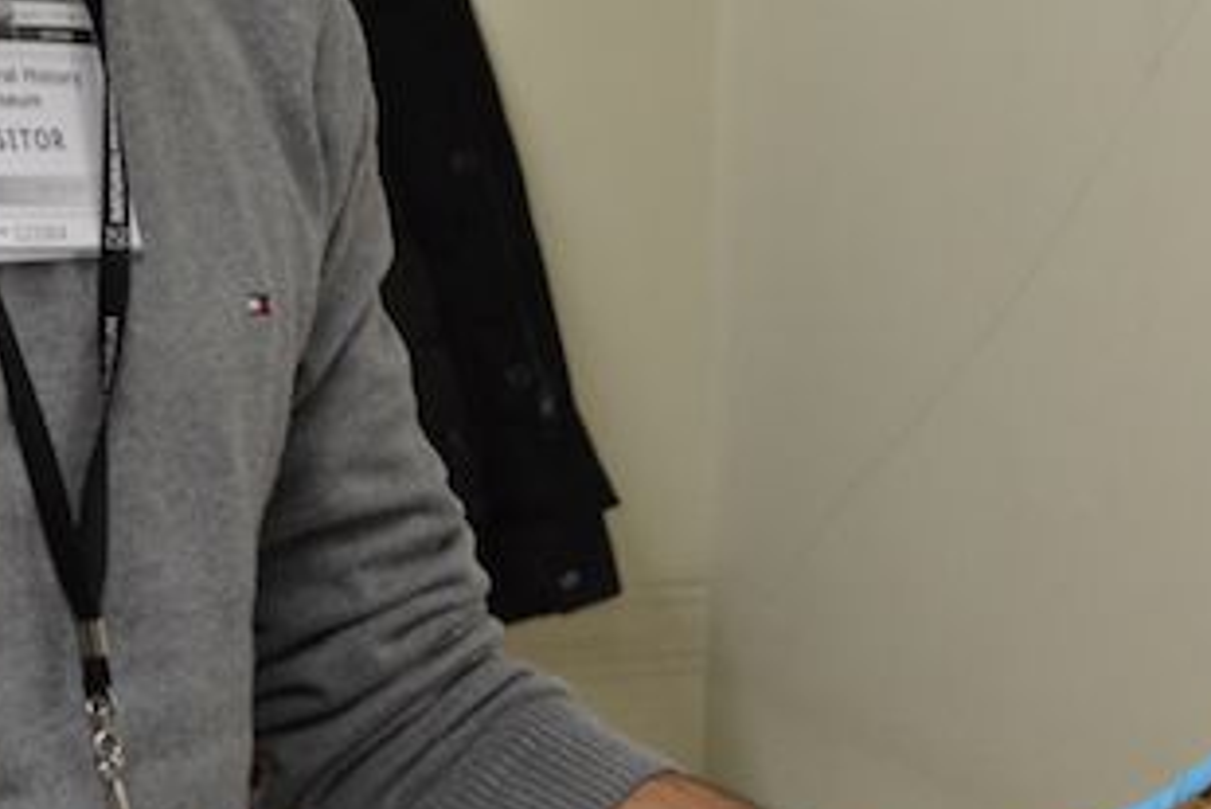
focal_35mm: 116
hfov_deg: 17.6
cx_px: 520
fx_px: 3904
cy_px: 166
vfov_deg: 11.8
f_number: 4
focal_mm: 24
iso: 720
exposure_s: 1/60
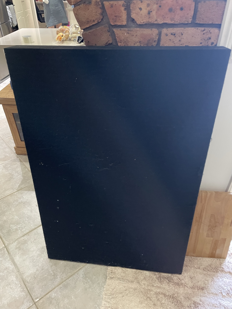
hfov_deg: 53.1
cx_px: 116
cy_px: 154
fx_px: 232
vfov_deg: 67.3
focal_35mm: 26
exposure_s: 1/25
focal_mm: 4.2
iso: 500
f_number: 1.6
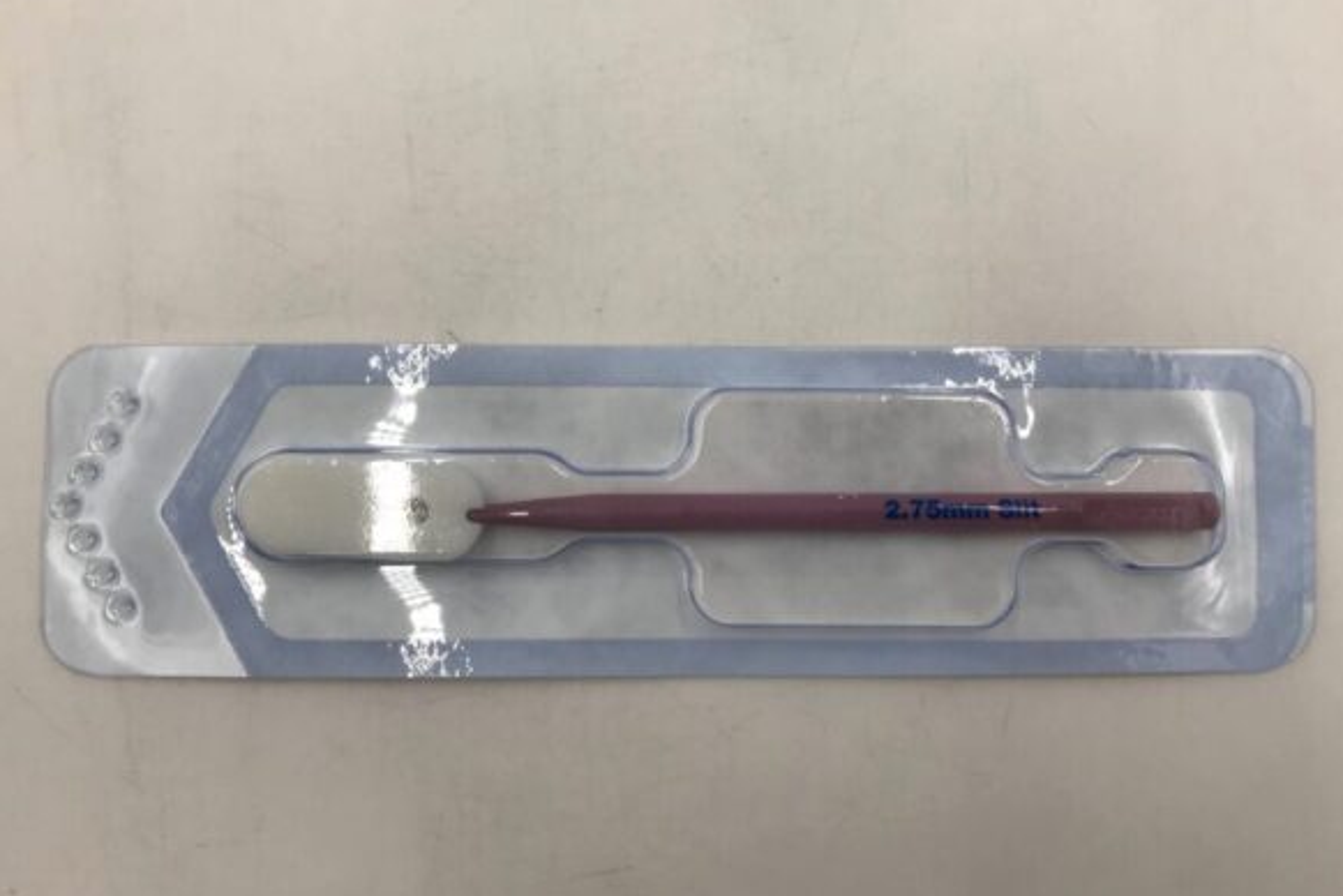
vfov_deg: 43.6
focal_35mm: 30
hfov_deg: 61.9
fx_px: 1119
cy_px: 446
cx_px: 685
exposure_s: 1/158
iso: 20
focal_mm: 3.99
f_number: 1.8
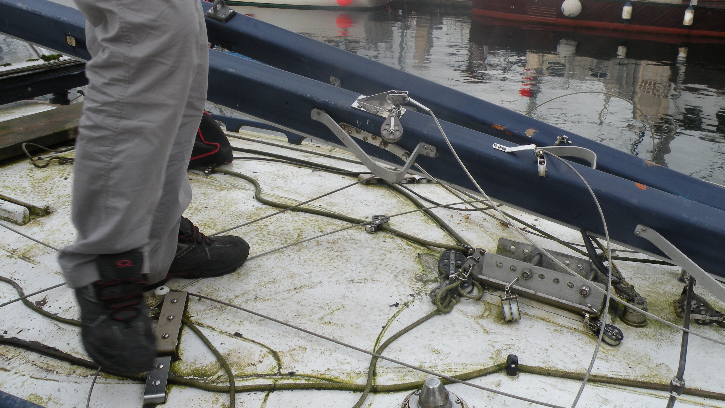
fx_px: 692
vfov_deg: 32.7
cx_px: 363
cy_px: 162
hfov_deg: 55.3
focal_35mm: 36
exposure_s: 1/150
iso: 64
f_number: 5.6
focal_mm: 5.8
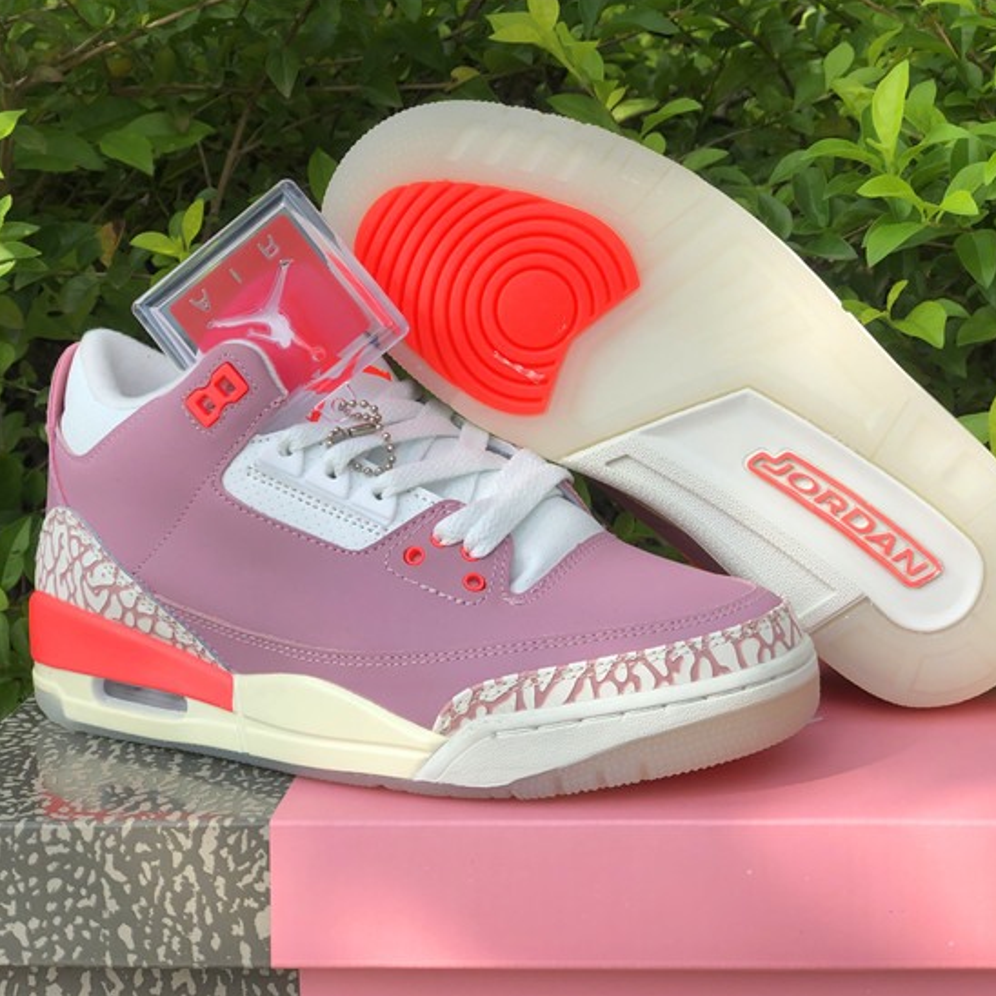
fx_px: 2018
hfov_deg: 27.7
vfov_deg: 27.7
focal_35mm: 62
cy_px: 498
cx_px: 513
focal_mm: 6
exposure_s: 1/727
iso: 16
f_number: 2.4
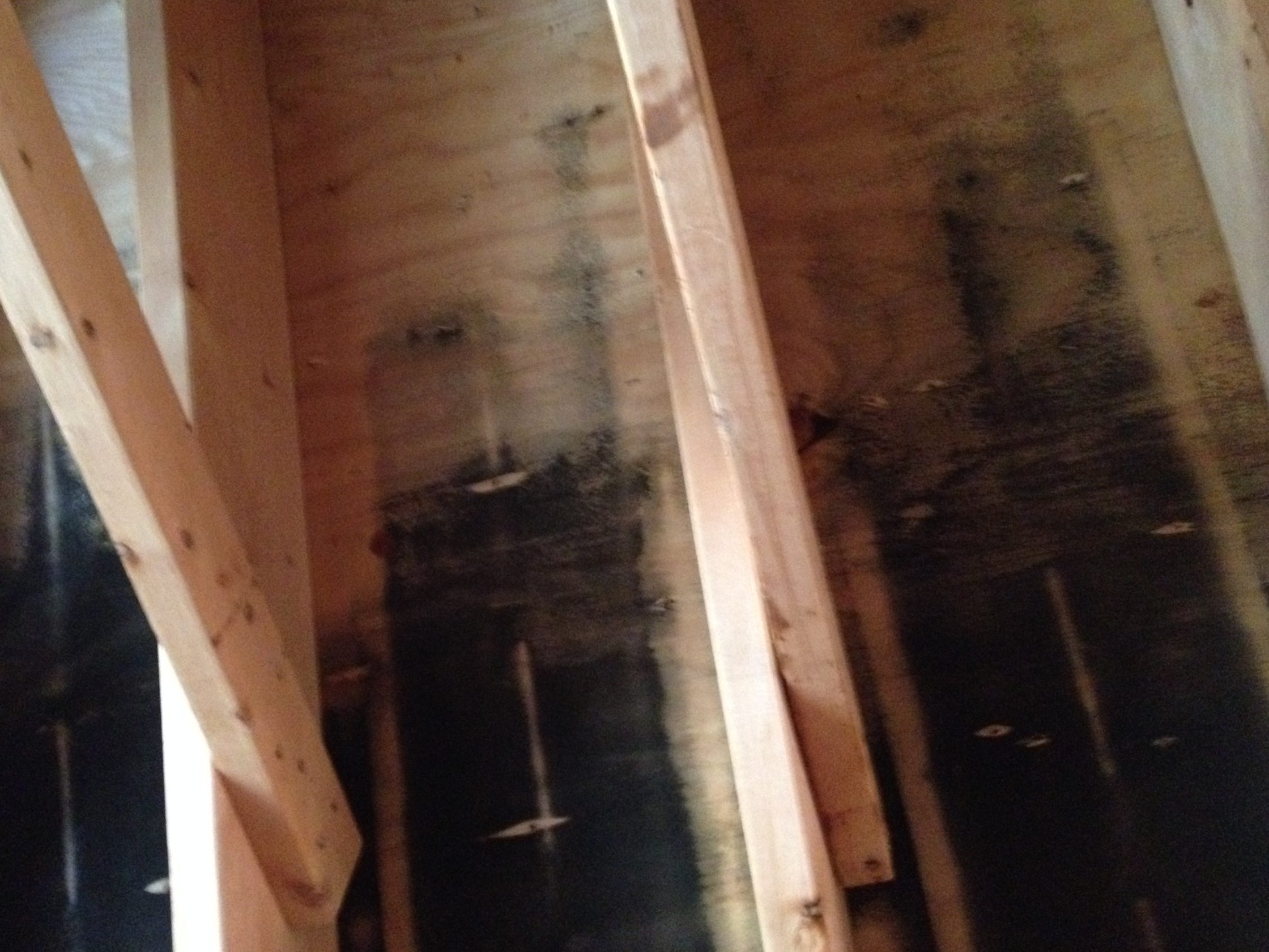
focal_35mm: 40
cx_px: 561
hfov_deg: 46.7
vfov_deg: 36.0
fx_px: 1466
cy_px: 456
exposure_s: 1/15
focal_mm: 4.28
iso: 800
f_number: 2.4
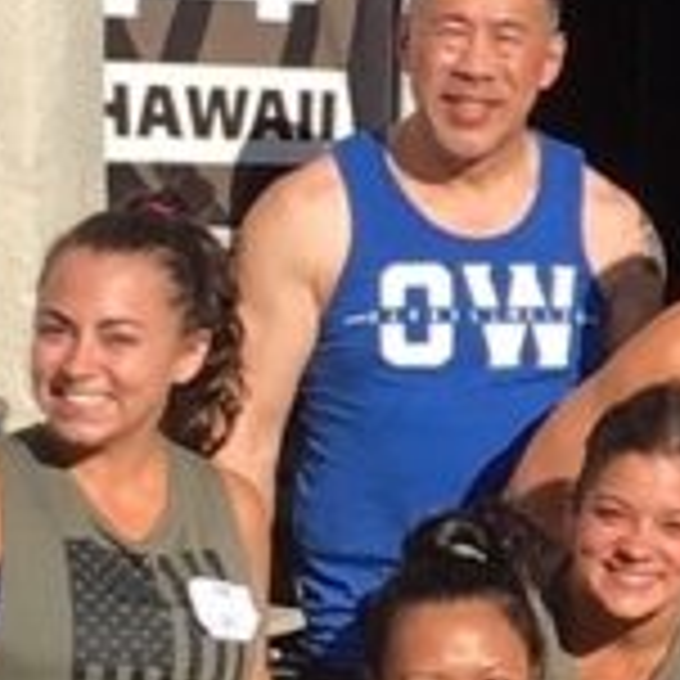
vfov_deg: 9.9
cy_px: 833
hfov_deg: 9.1
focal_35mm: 174
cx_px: 1590
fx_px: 3867
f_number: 2.2
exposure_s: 1/1508
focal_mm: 4.15
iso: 25
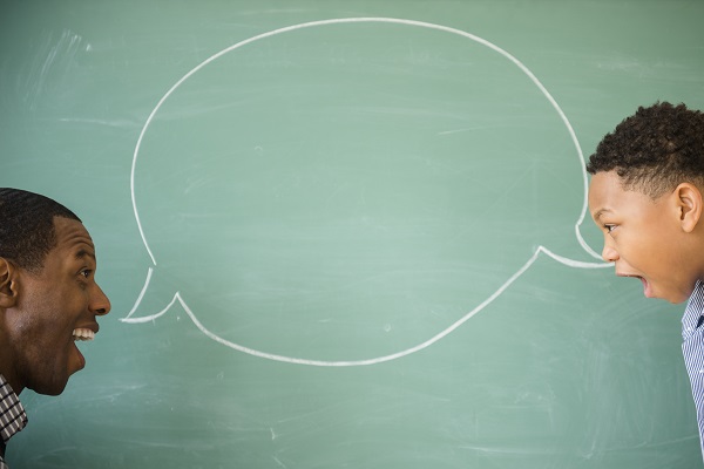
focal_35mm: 62
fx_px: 1212
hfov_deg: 32.4
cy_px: 234
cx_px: 352
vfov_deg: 21.9
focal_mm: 62
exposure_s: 1/160
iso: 250
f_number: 2.8
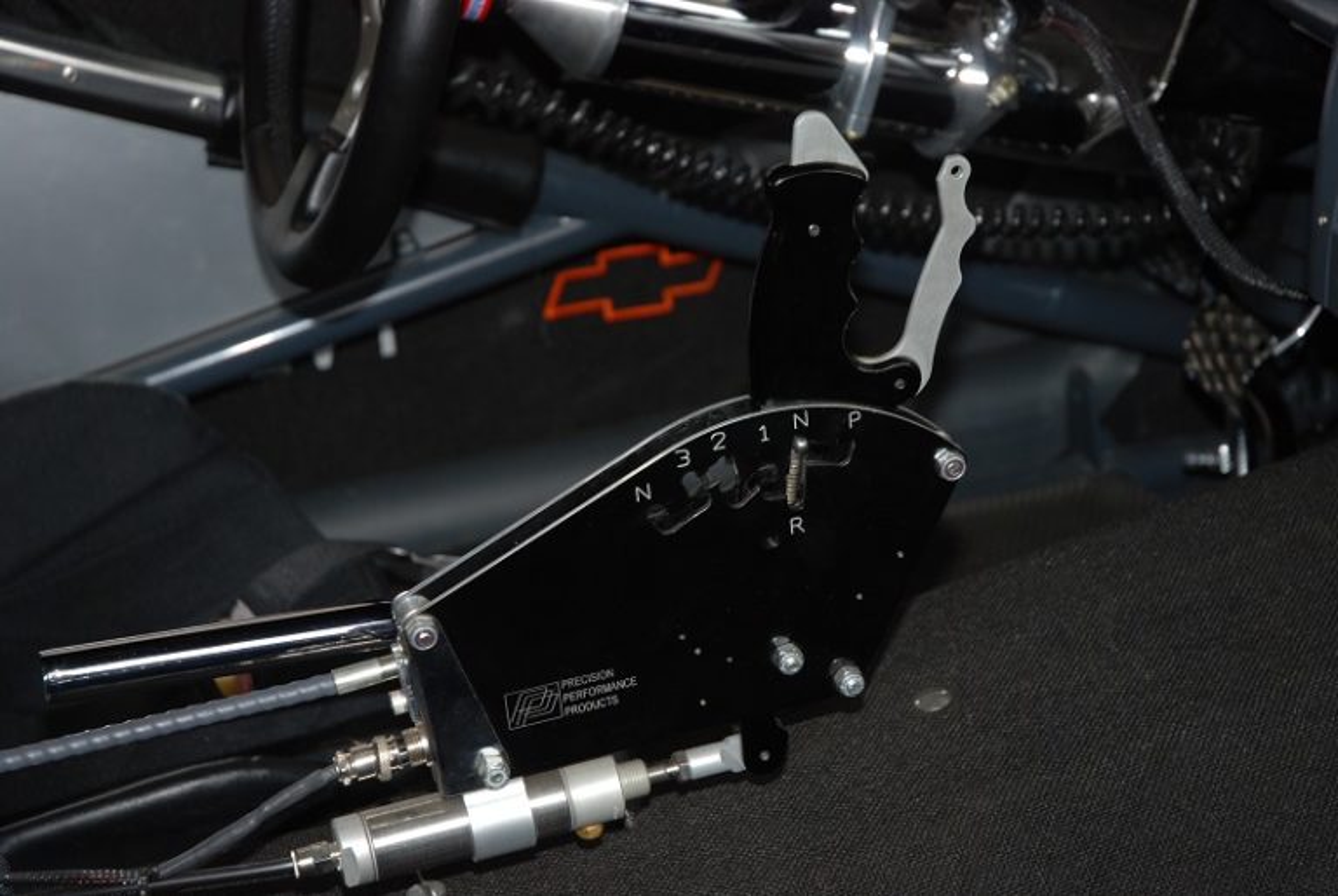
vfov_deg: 17.5
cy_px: 448
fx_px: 2902
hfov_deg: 26.0
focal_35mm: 78
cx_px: 669
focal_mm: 52
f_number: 4.5
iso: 200
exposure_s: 1/60
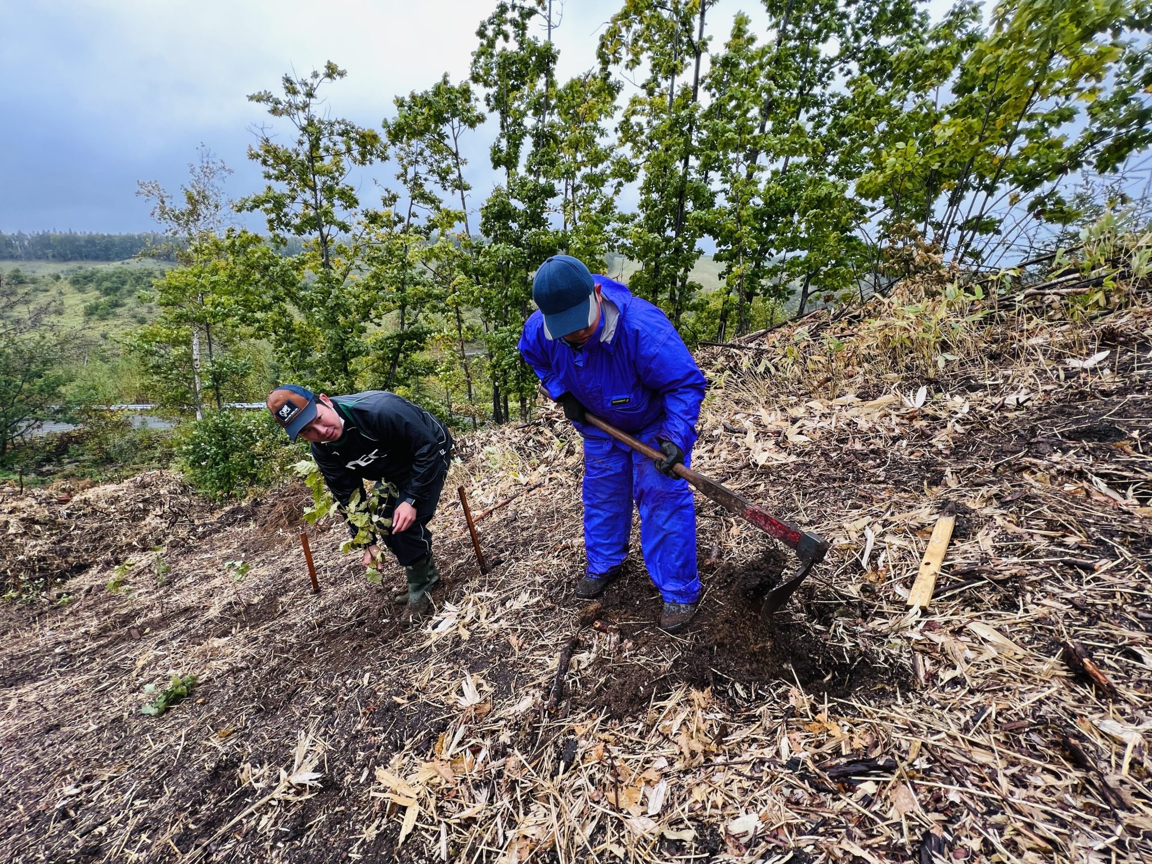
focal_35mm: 13
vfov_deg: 89.9
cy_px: 432
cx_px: 576
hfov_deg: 106.2
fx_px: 433
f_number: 1.8
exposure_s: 1/99
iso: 40
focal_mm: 1.57
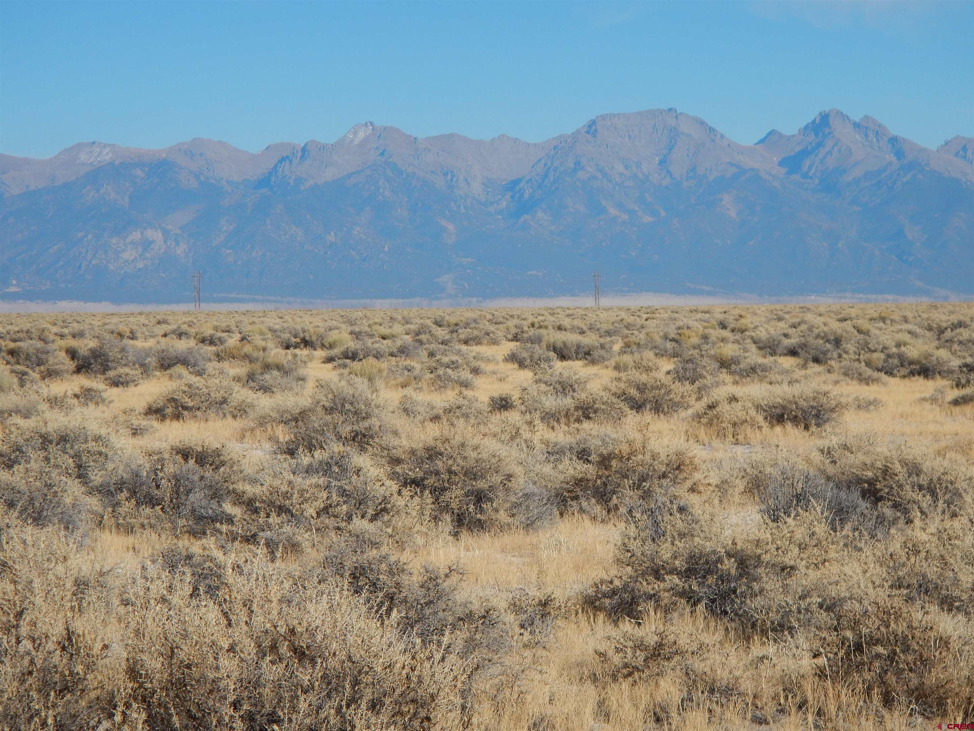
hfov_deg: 14.1
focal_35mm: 140
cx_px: 487
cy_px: 366
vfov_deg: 10.6
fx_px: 3939
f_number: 4.8
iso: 125
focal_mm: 25
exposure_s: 1/1250
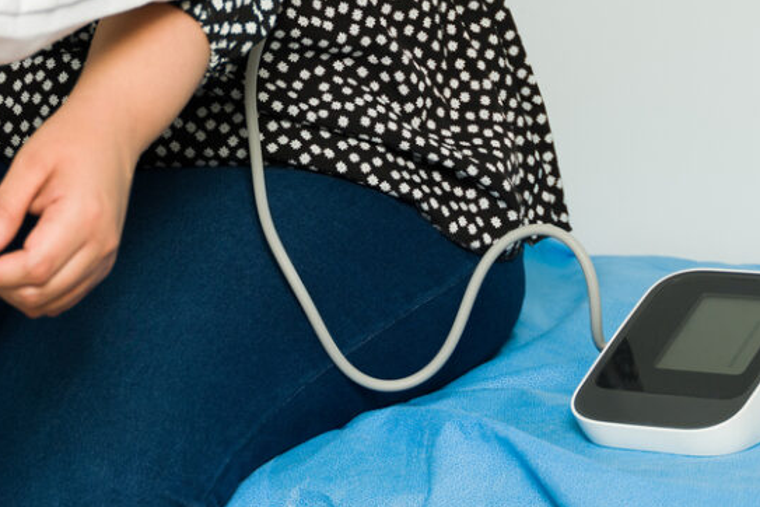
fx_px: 3103
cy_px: -136
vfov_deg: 9.2
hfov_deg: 14.0
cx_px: 339
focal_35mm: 147
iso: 100
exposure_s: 1/160
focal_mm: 39
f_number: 2.8
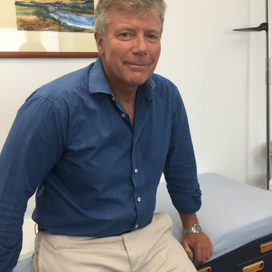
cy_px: 130
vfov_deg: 44.9
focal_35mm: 37
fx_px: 329
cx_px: 137
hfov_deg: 44.9
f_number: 2.4
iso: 25
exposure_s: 1/33
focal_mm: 3.3
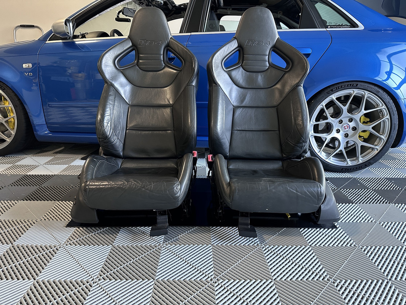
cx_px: 203
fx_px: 281
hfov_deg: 71.6
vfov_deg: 56.8
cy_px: 152
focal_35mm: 24
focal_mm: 6.86
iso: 400
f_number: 1.78
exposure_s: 1/60
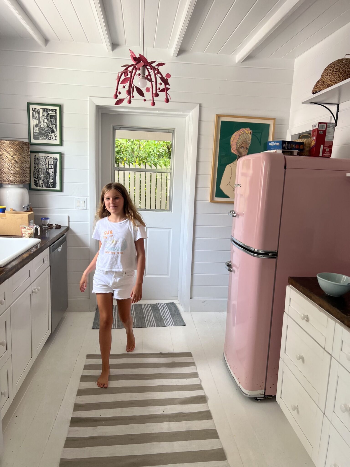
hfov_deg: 53.1
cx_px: 175
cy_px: 234
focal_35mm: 26
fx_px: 351
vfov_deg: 67.3
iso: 50
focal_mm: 5.7
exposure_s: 1/121
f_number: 1.5
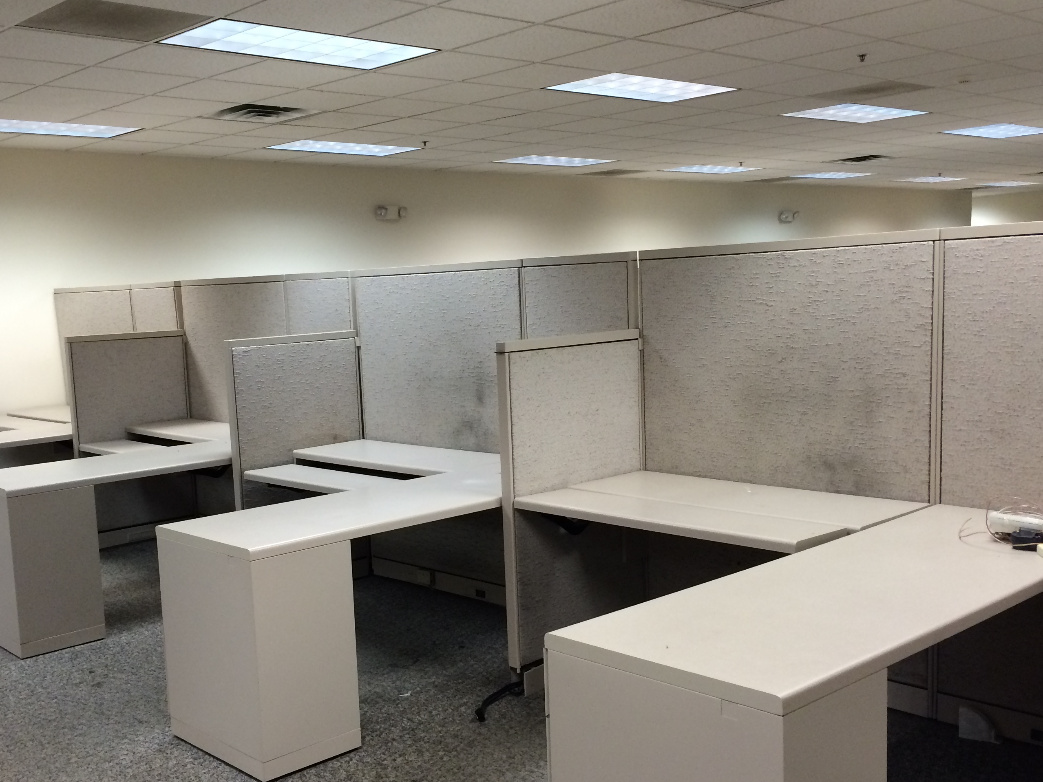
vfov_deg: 38.6
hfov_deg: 50.1
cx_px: 475
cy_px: 448
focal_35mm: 37
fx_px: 1115
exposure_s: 1/30
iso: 64
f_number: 2.2
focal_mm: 4.15
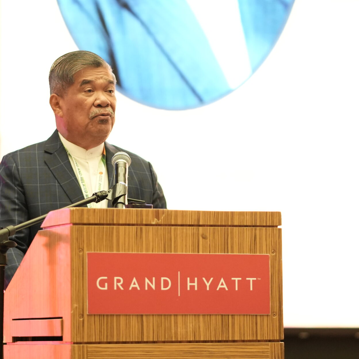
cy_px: 180
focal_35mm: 177
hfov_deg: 9.9
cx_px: 124
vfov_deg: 9.9
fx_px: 2077
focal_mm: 85
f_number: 2
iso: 2500
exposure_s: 1/160
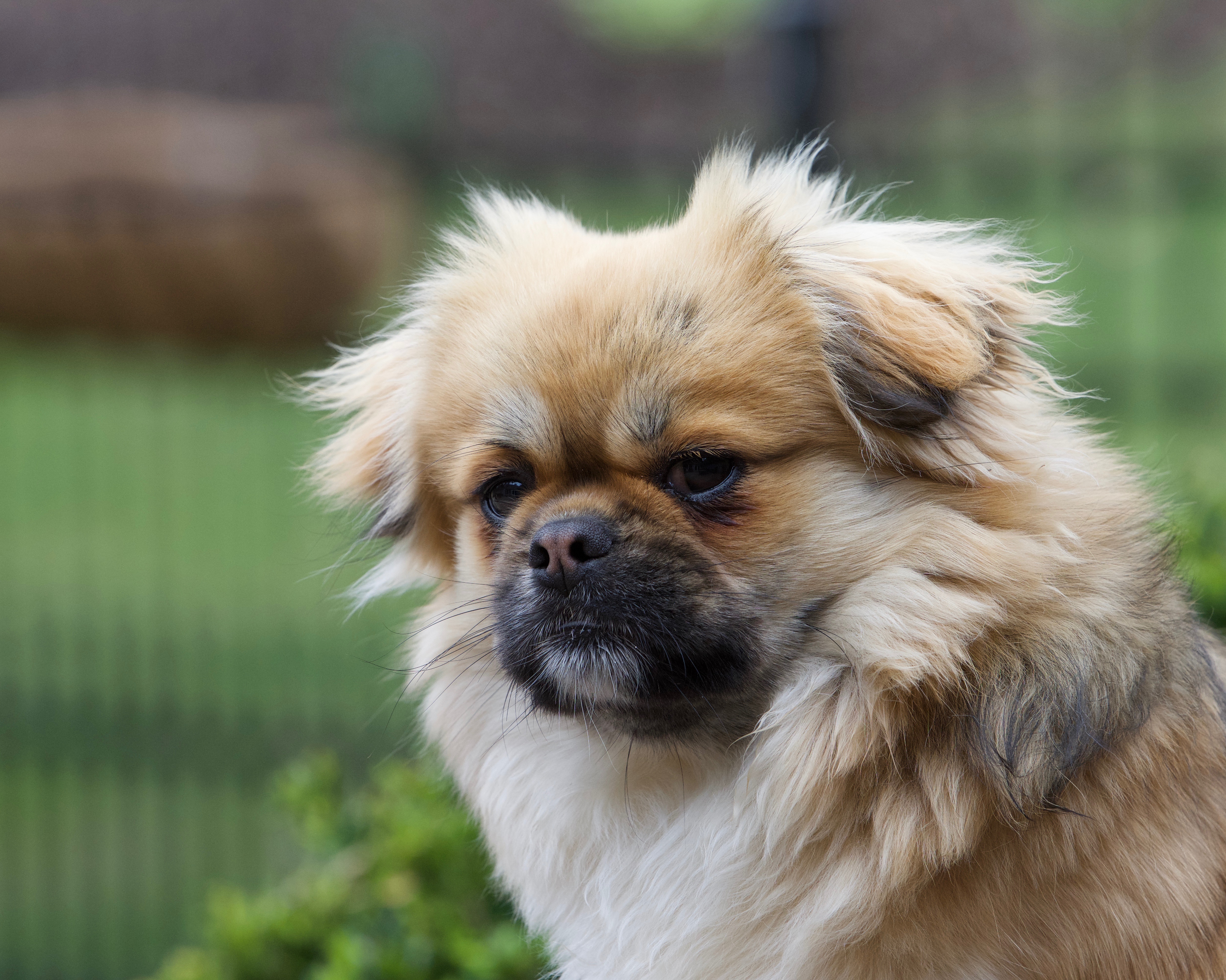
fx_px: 12300
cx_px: 670
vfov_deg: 4.6
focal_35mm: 339
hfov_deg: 5.7
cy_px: 490
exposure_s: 1/500
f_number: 5.6
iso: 800
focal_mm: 200
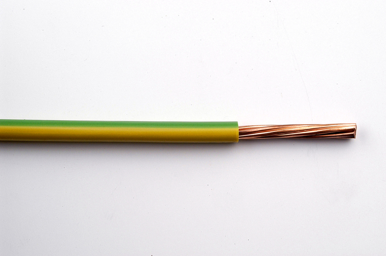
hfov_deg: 17.1
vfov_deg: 11.4
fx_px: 1285
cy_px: 128
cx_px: 193
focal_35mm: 120
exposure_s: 1/80
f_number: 29
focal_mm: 80
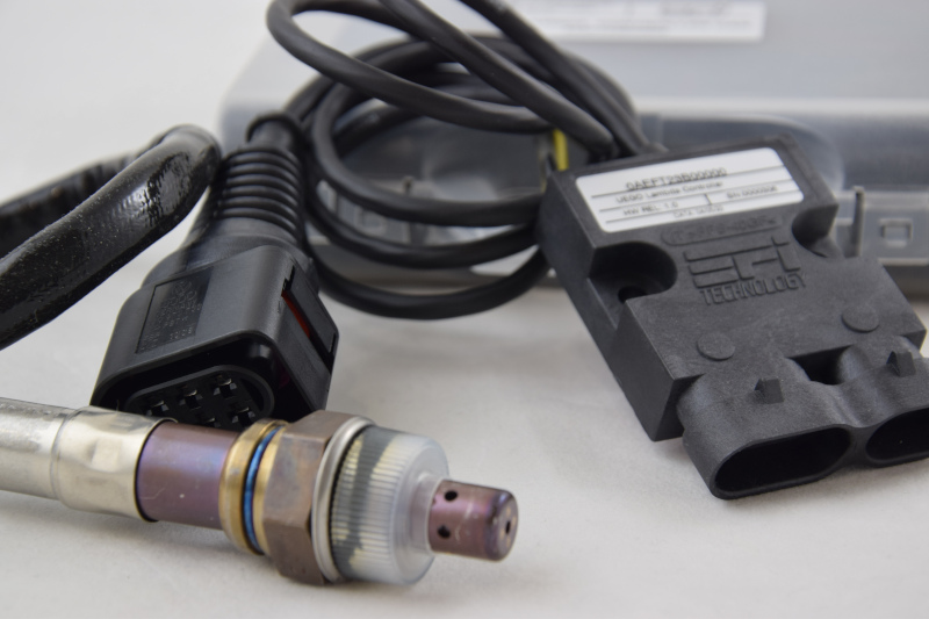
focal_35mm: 112
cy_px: 310
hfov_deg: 18.2
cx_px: 464
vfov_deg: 12.2
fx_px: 2902
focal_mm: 75
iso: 250
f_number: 8
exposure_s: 1/15
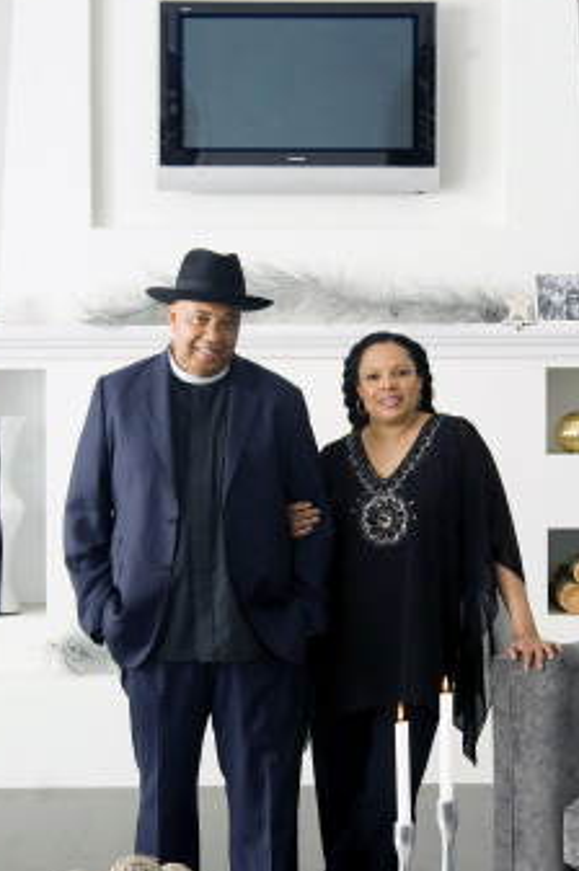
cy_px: 499
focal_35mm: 57
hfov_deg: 23.7
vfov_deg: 35.0
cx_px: 293
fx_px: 1378
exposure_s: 1/200
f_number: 9
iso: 640
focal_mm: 40
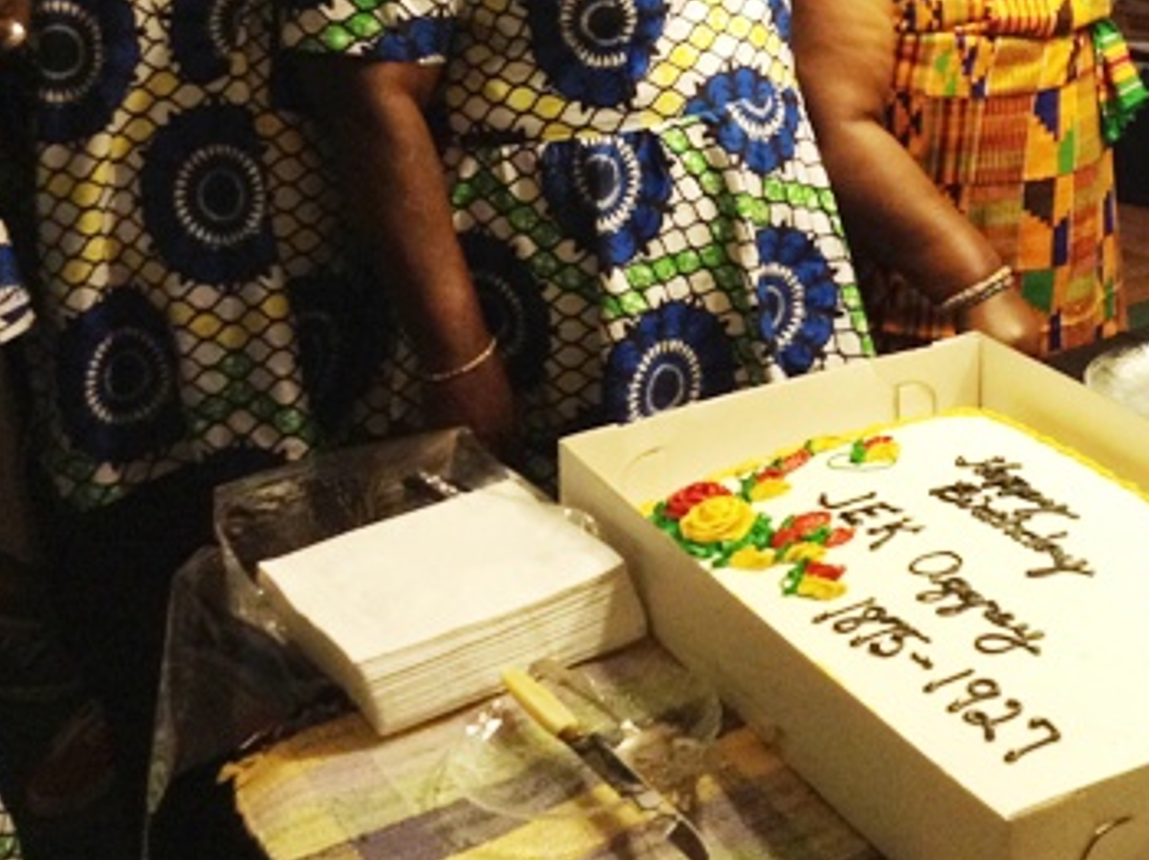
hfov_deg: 29.8
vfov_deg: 22.6
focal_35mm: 63
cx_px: 977
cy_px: 69
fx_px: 2090
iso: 160
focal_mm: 3.3
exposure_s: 1/24
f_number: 2.4
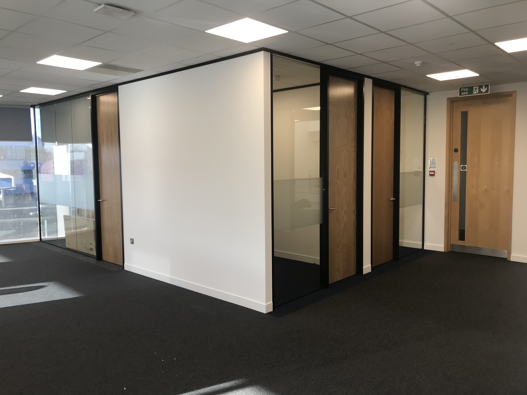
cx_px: 264
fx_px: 426
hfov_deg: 63.4
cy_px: 198
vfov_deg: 49.7
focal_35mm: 28
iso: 32
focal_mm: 3.99
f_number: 1.8
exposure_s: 1/100
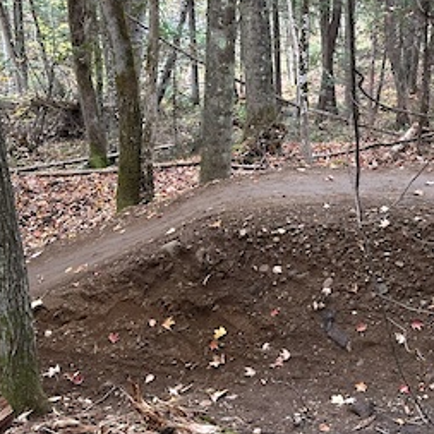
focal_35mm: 67
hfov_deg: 24.9
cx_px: 396
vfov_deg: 25.7
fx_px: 950
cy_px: 214
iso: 125
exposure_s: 1/121
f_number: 1.78
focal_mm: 6.86
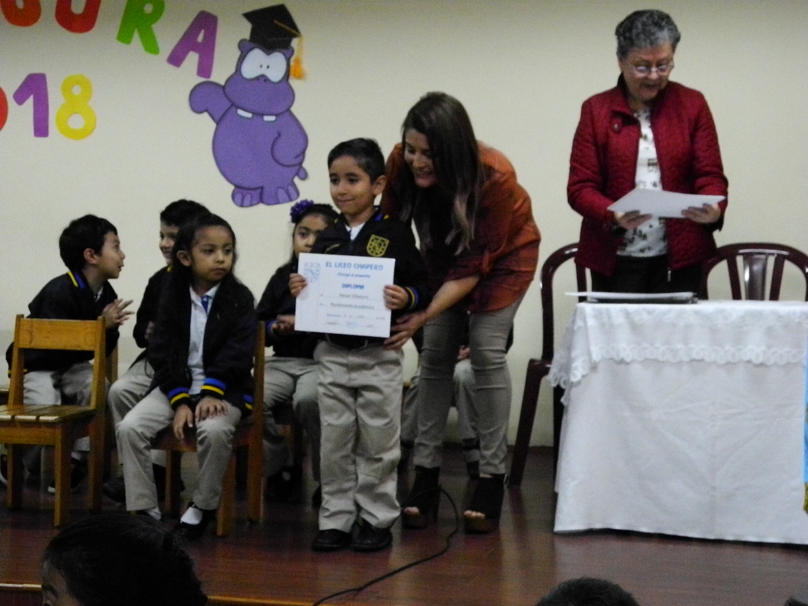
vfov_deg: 19.4
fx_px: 1774
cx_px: 404
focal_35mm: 76
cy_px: 303
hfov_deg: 25.7
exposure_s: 1/60
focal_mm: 16.3
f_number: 4
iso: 1600
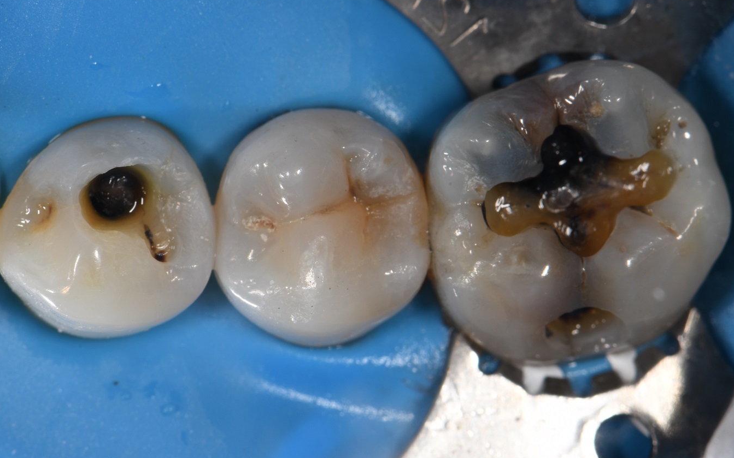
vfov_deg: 8.1
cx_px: 368
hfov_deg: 13.0
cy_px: 221
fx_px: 3220
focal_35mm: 161
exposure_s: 1/160
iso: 200
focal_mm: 105
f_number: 32
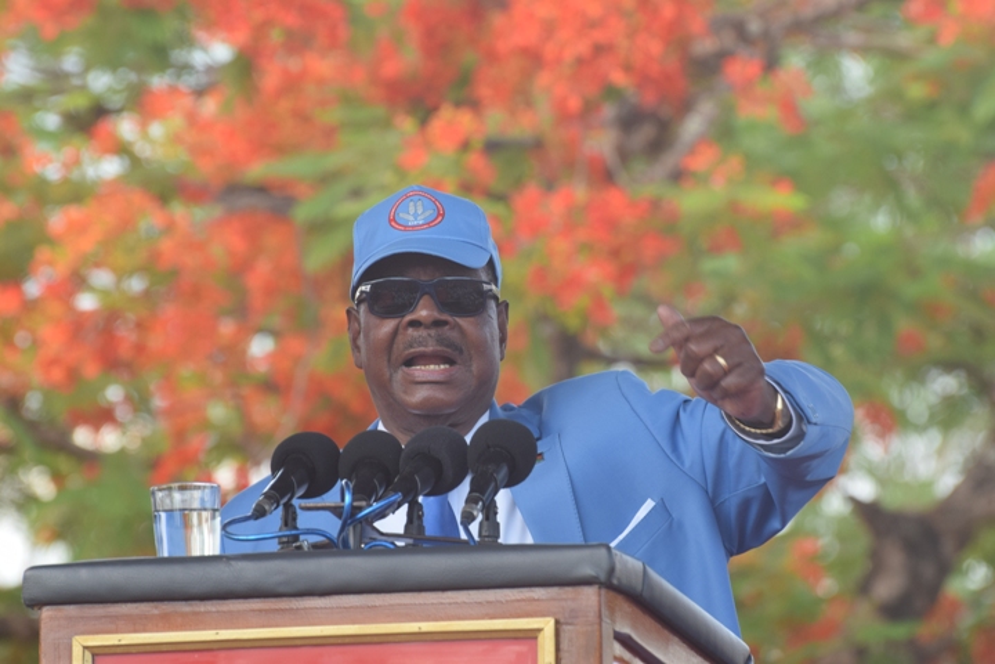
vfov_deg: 3.8
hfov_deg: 5.7
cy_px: 332
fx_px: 9949
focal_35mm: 360
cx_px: 498
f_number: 8
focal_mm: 240
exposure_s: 1/160
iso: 400
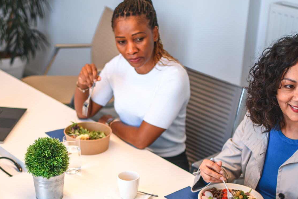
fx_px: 662
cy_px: 189
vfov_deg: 16.8
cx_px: 95
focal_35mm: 80
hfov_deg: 25.2
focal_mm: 35
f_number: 1.4
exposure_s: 1/200
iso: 100
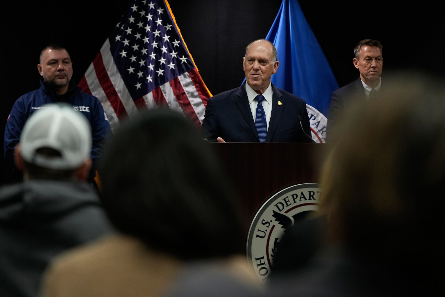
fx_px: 1570
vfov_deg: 10.8
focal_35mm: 127
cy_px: 145
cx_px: 223
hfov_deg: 16.1
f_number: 2.8
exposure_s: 1/500
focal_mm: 122
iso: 2500
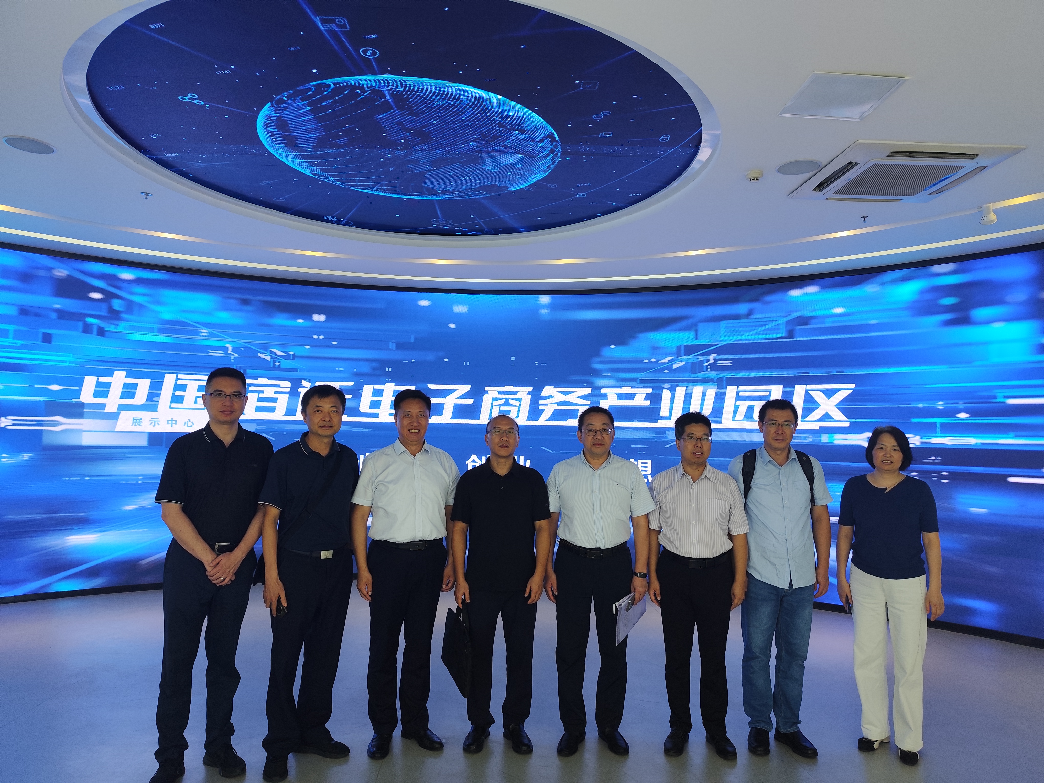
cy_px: 392
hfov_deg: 73.9
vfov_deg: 58.9
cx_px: 522
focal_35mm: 23
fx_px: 694
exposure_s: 1/100
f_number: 1.65
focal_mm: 6.14
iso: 200
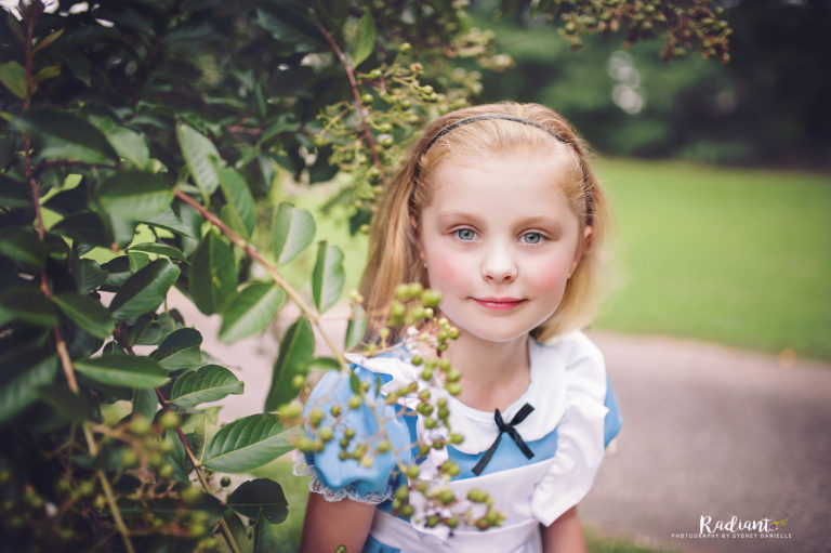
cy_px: 276
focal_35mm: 35
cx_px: 416
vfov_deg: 37.8
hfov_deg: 54.5
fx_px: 807
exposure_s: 1/250
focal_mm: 35
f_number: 1.4
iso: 250
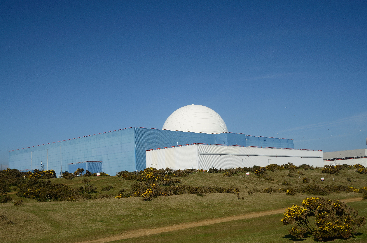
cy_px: 122
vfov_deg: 28.8
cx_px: 184
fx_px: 473
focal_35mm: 46
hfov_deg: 42.4
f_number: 13
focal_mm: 31
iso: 100
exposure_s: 1/60
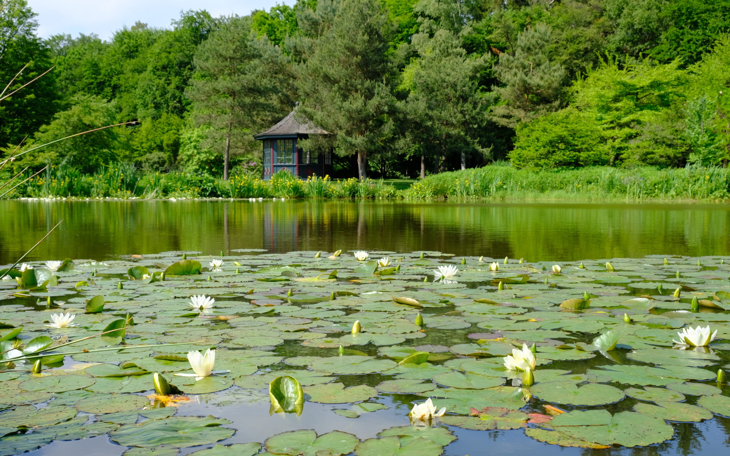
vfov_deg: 31.2
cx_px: 365
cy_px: 213
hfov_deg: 48.2
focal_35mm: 41
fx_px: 816
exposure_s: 1/420
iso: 400
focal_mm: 26.5
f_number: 7.1
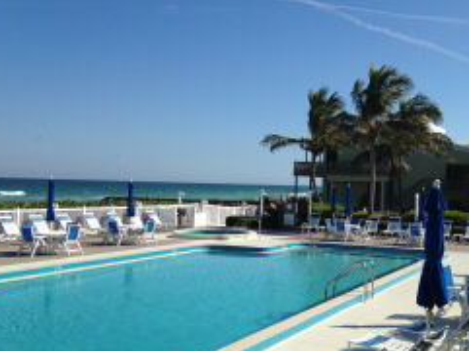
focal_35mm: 48
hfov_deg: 39.2
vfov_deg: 30.2
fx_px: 649
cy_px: 191
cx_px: 317
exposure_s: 1/2584
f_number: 2.4
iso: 50
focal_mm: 4.12
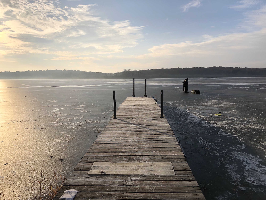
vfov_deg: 49.7
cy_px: 100
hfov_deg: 63.4
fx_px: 215
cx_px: 133
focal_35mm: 28
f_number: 1.8
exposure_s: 1/4000
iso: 20
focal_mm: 3.99
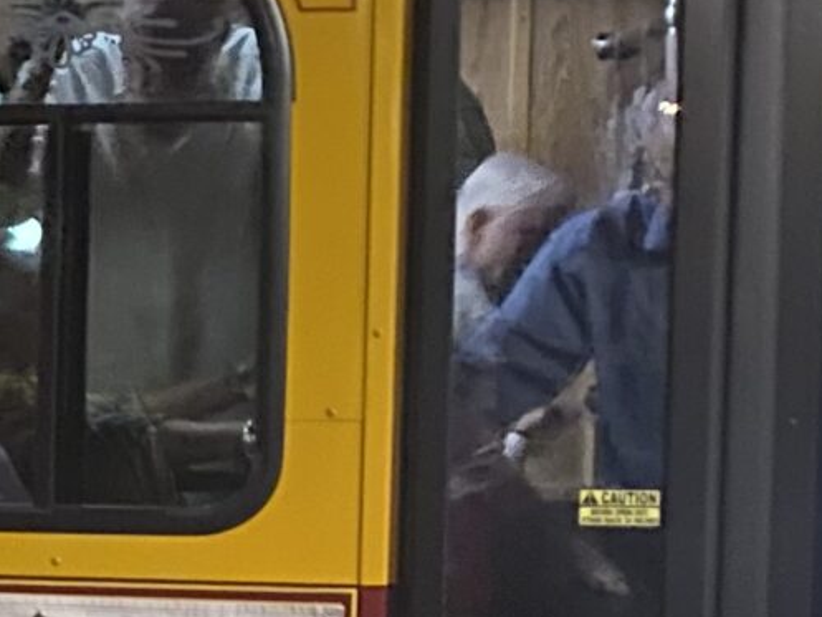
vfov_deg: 11.0
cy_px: 521
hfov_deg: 12.3
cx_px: -1007
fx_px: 3183
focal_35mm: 134
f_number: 1.8
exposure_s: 1/18
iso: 1000
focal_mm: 4.25
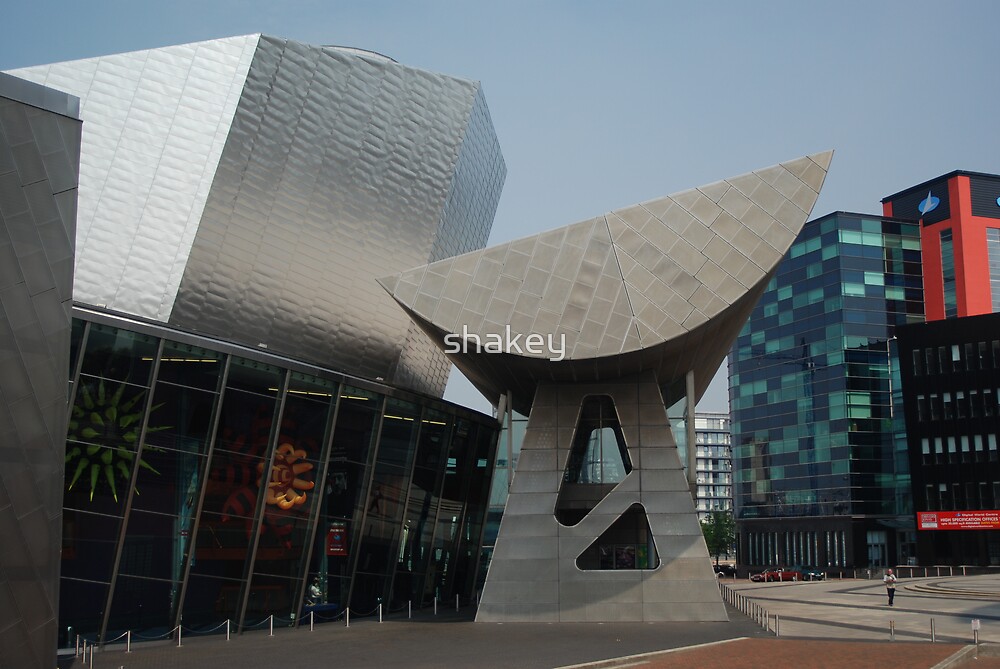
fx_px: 1293
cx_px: 500
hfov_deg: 42.3
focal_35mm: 46
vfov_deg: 29.0
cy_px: 334
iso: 100
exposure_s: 1/400
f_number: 4.5
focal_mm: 31
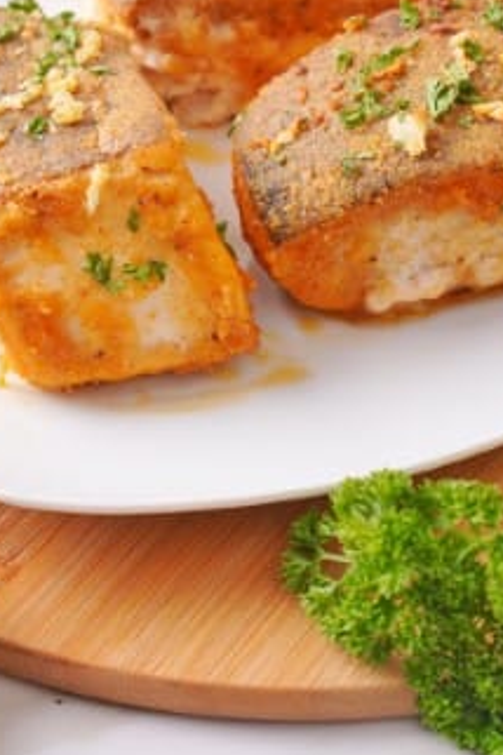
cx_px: 212
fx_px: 2995
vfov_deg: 14.2
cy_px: 82
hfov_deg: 9.6
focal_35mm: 143
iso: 200
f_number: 4
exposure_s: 1/60
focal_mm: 51
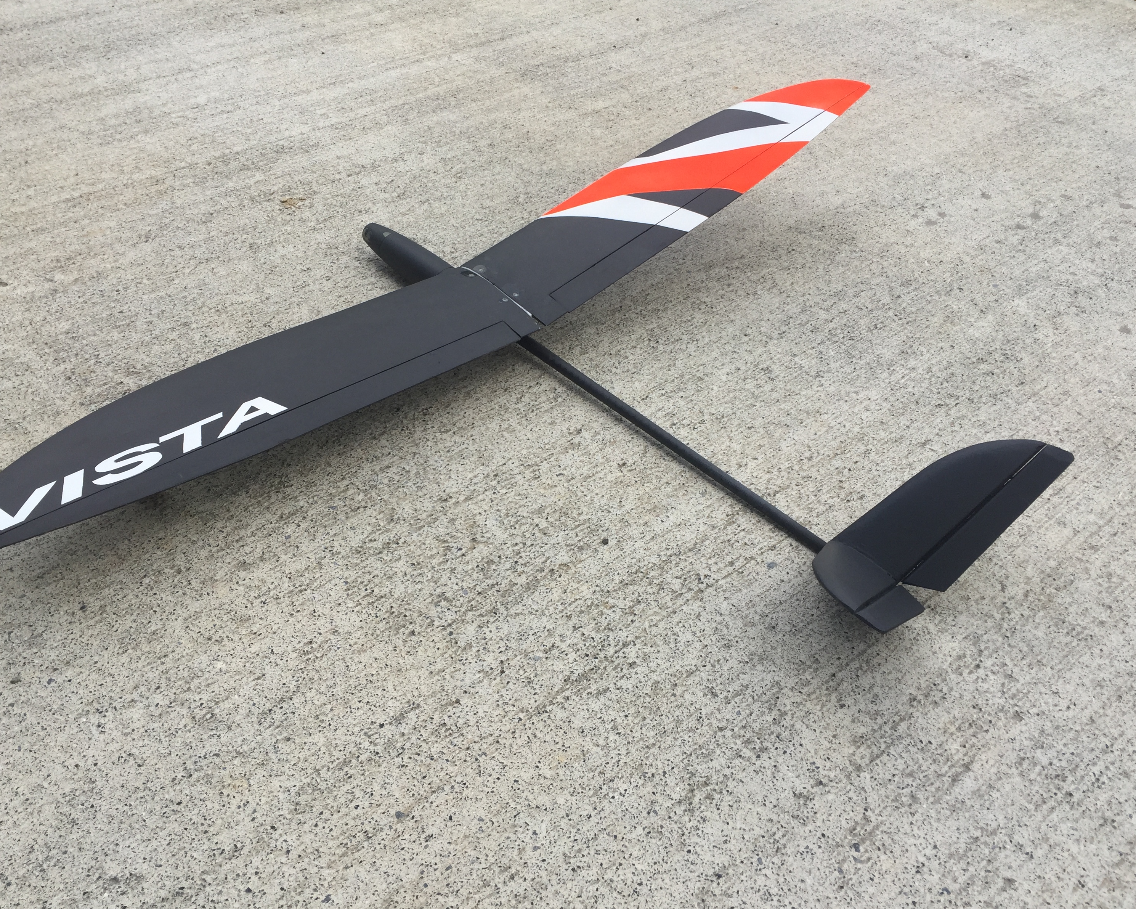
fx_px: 1042
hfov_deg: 57.1
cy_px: 462
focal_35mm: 31
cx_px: 538
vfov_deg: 47.1
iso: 32
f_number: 2.2
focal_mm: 4.15
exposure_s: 1/638
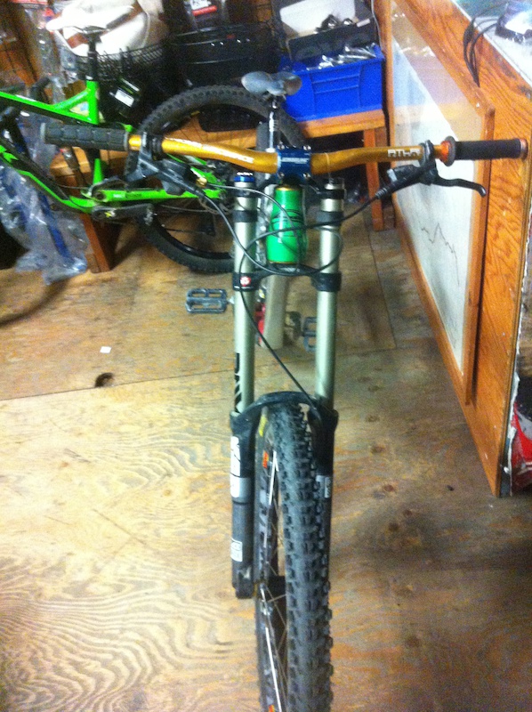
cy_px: 356
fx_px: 719
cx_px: 266
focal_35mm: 35
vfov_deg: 52.7
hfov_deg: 40.6
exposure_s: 1/15
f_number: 2.8
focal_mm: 3.85
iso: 640
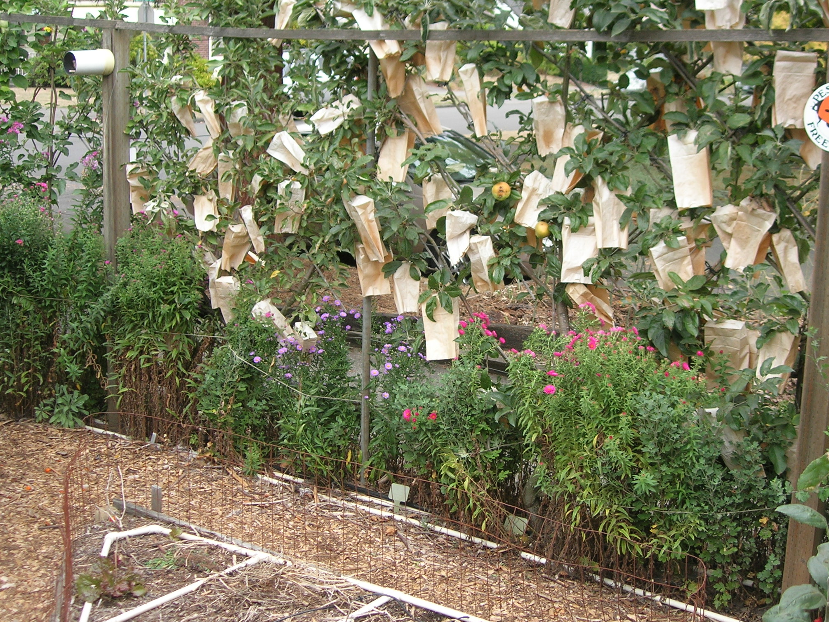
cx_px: 462
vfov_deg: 29.7
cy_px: 307
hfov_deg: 38.9
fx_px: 1174
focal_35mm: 49
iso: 64
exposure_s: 1/130
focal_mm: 7.8
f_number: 2.8
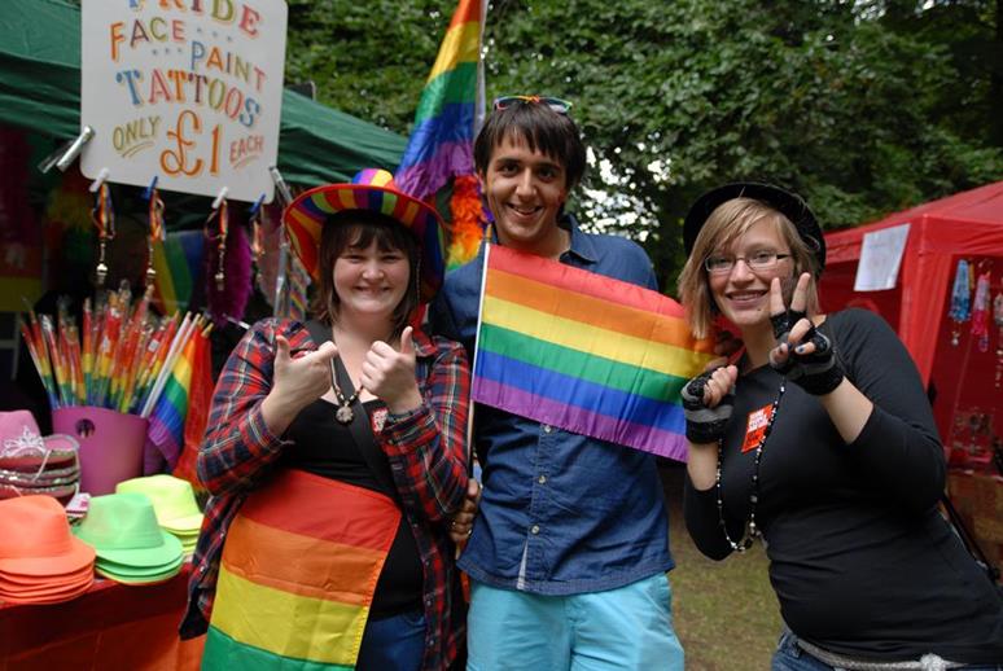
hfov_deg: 53.1
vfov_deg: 37.0
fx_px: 1004
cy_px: 336
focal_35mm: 36
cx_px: 502
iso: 200
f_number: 3
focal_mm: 24
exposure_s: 1/250
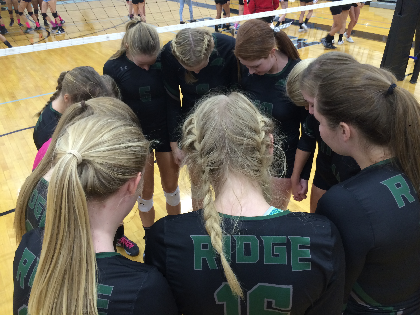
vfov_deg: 48.2
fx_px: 352
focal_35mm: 29
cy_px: 158
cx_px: 210
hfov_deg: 61.7
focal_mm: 4.15
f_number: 2.2
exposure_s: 1/30
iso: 100
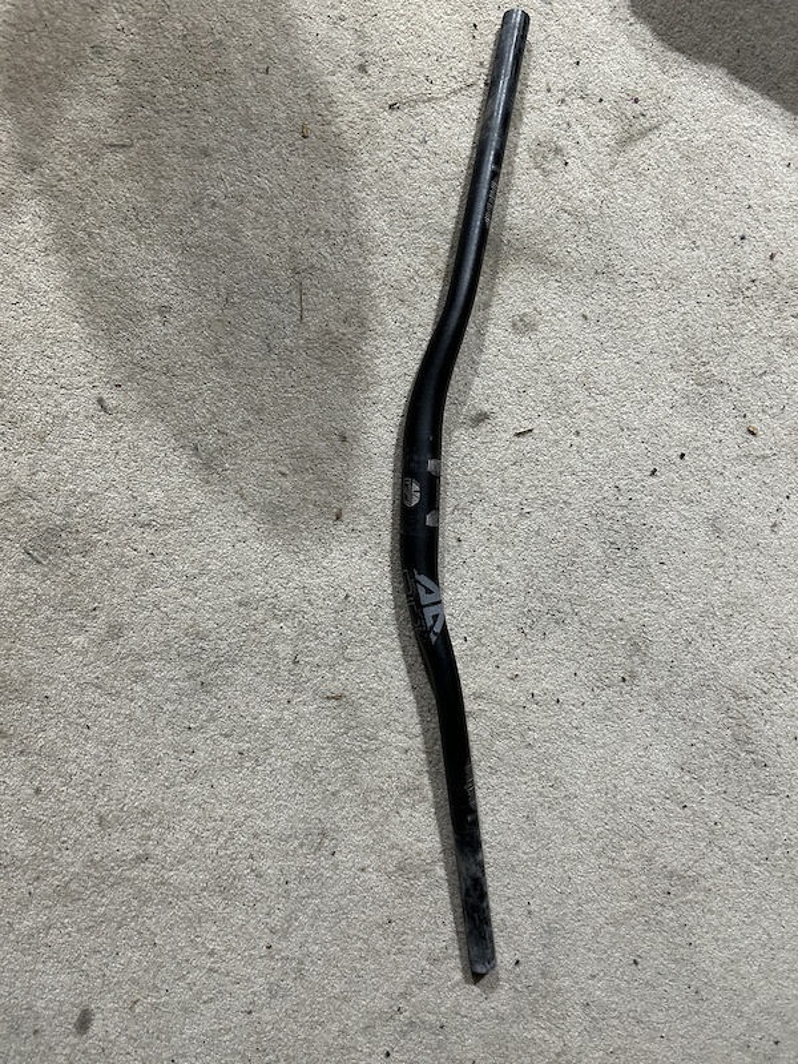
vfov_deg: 67.3
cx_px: 399
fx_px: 799
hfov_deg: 53.1
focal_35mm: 26
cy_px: 532
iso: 250
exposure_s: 1/50
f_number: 1.5
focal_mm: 5.7
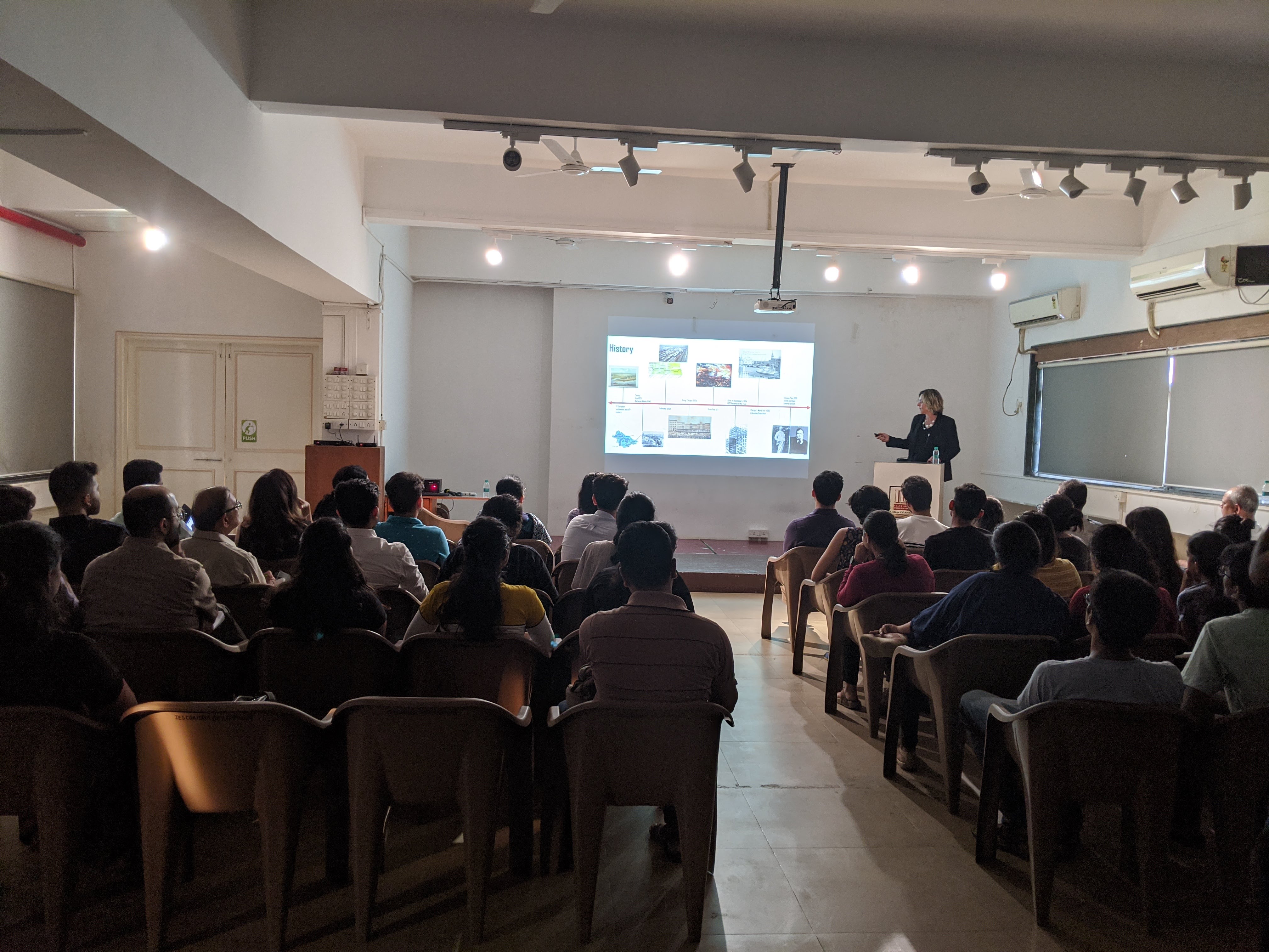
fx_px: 990
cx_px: 634
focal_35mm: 27
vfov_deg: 51.4
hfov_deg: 65.3
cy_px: 476
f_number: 1.8
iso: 76
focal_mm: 4.44
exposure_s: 1/25
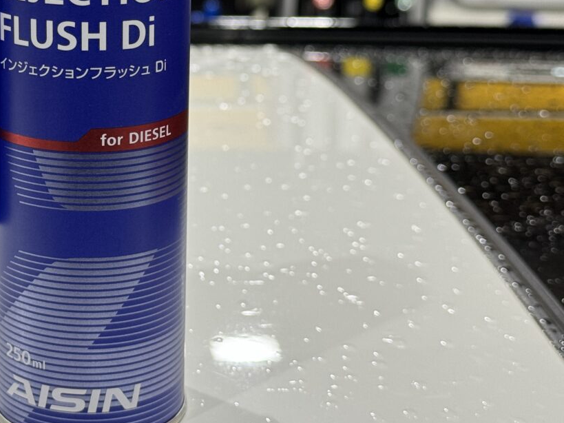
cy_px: 118
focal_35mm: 90
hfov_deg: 21.5
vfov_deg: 16.3
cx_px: 101
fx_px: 1466
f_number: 1.78
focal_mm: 6.86
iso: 200
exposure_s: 1/40
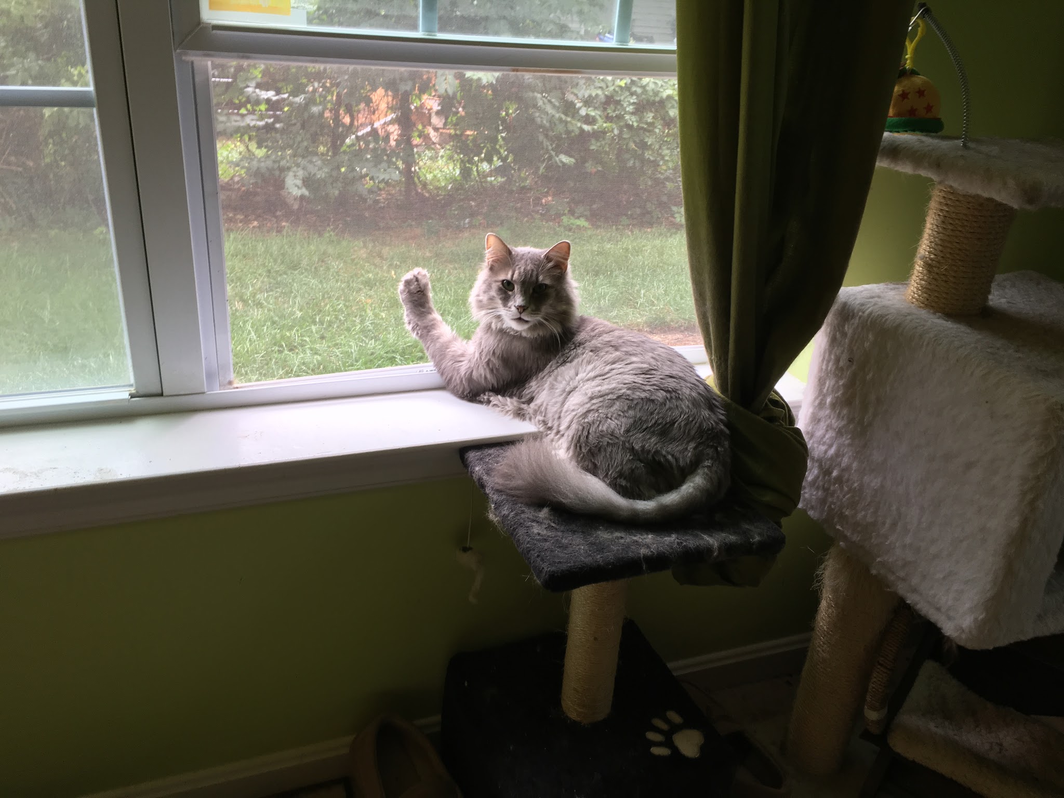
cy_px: 399
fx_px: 891
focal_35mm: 29
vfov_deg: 48.2
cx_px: 532
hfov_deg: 61.7
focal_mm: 4.15
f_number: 2.2
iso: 25
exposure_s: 1/40
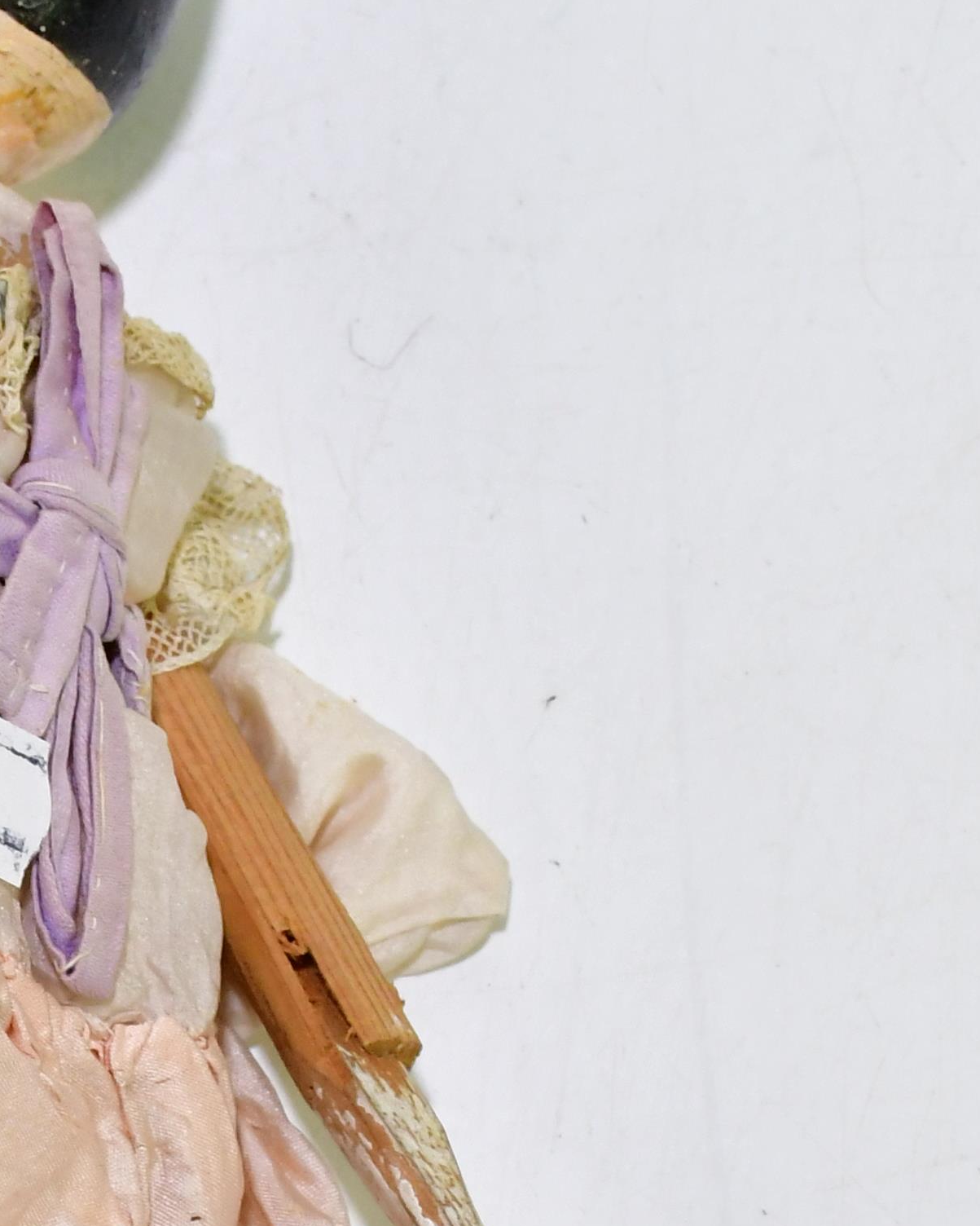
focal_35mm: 139
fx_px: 5040
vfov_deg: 13.7
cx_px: -249
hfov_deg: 10.9
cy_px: 1132
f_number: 9
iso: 1250
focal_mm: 27
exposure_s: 1/200
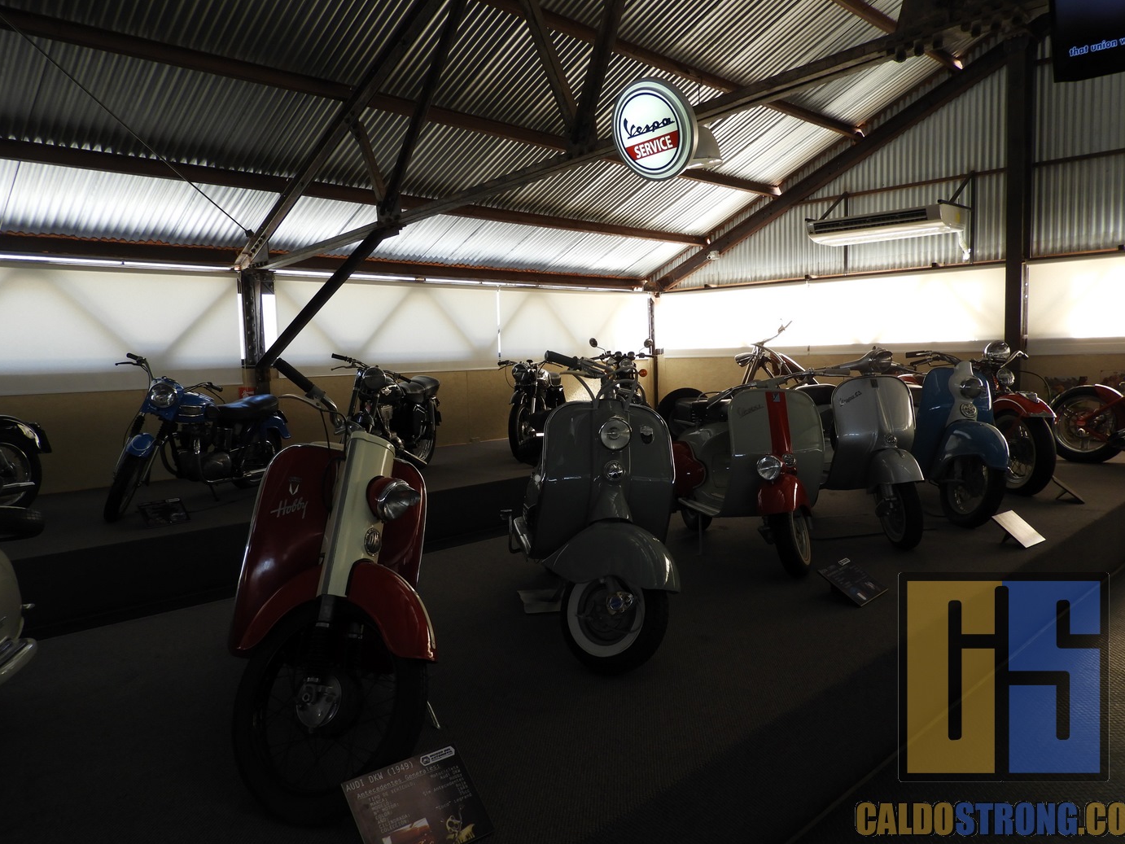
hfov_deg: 69.4
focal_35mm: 25
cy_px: 425
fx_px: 813
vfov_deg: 54.9
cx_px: 582
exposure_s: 1/40
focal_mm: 4.3
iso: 100
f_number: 3.3
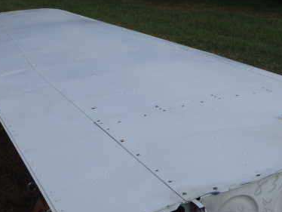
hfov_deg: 29.8
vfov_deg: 22.4
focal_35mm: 65
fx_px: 530
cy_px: 155
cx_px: 146
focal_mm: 6.8
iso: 125
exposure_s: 1/125
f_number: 13
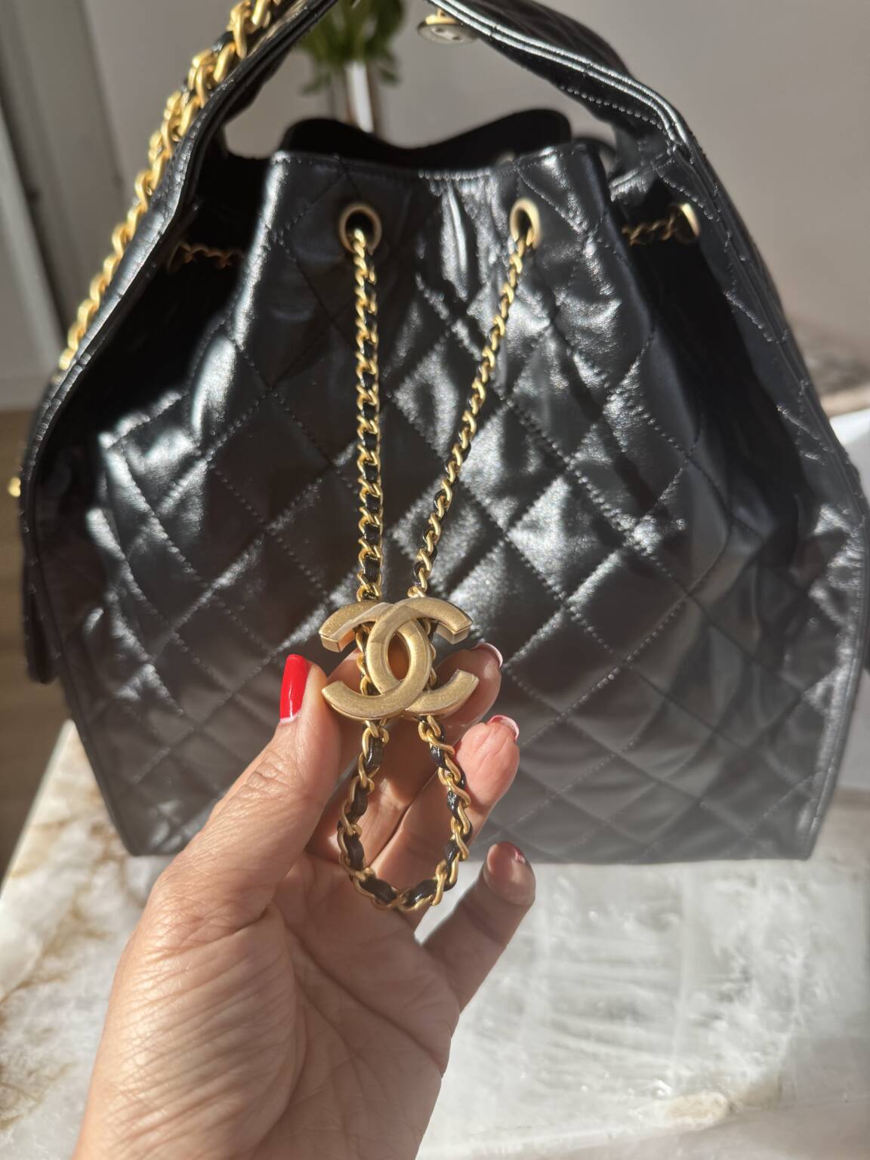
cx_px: 435
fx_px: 804
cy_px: 580
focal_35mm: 24
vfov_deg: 71.6
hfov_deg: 56.8
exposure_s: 1/464
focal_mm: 6.76
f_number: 1.78
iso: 80
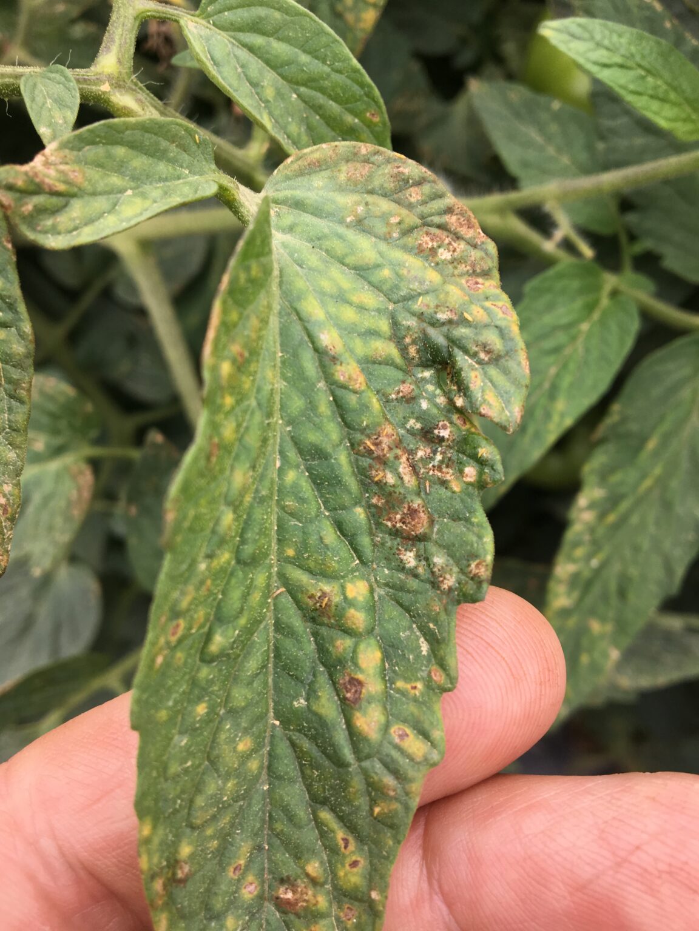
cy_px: 466
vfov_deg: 61.7
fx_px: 781
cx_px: 350
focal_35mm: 29
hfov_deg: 48.2
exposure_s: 1/299
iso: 25
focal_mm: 4.15
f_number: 2.2
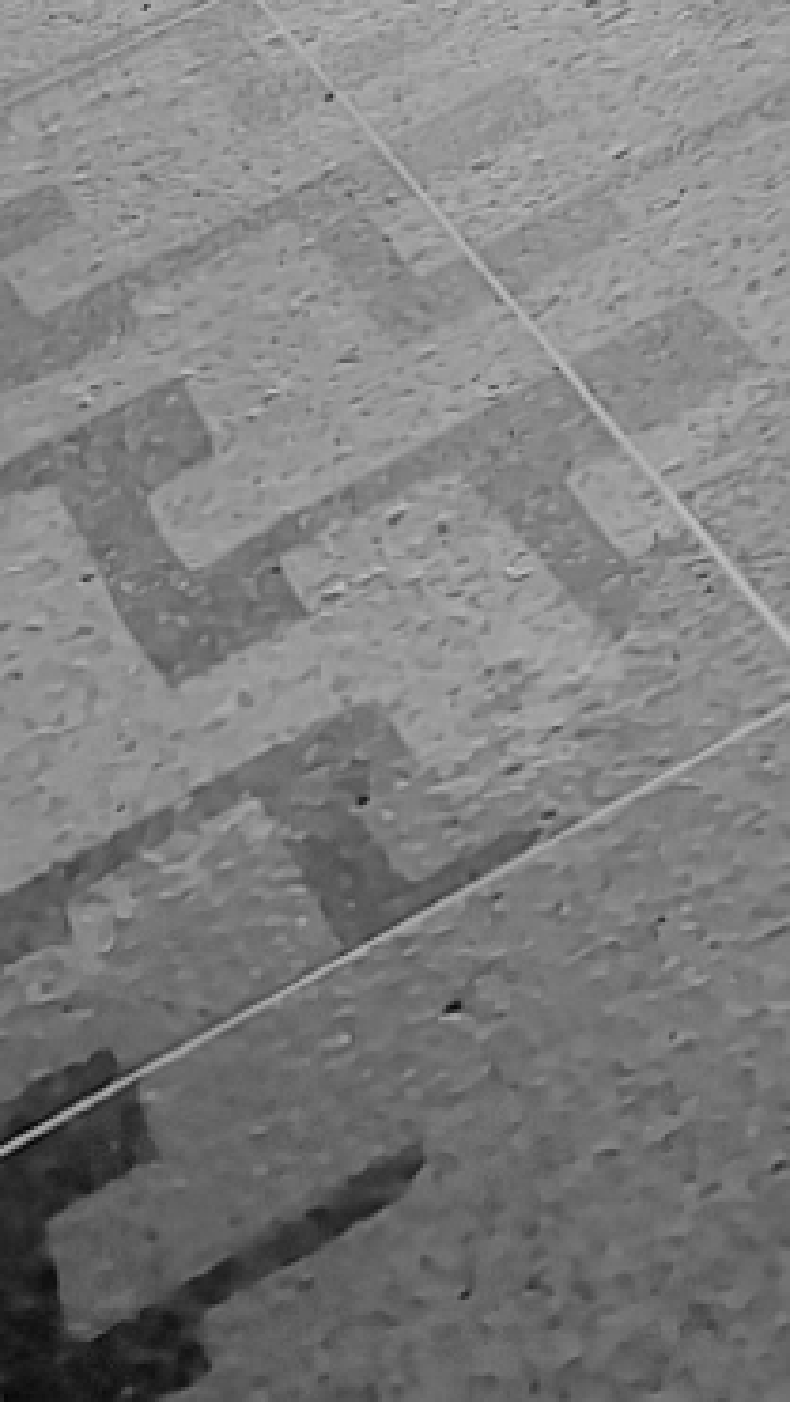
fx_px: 5022
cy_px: -1323
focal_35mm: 135
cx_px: 1433
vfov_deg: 13.7
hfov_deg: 8.6
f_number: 1.8
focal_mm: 5.54
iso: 40
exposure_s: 1/204
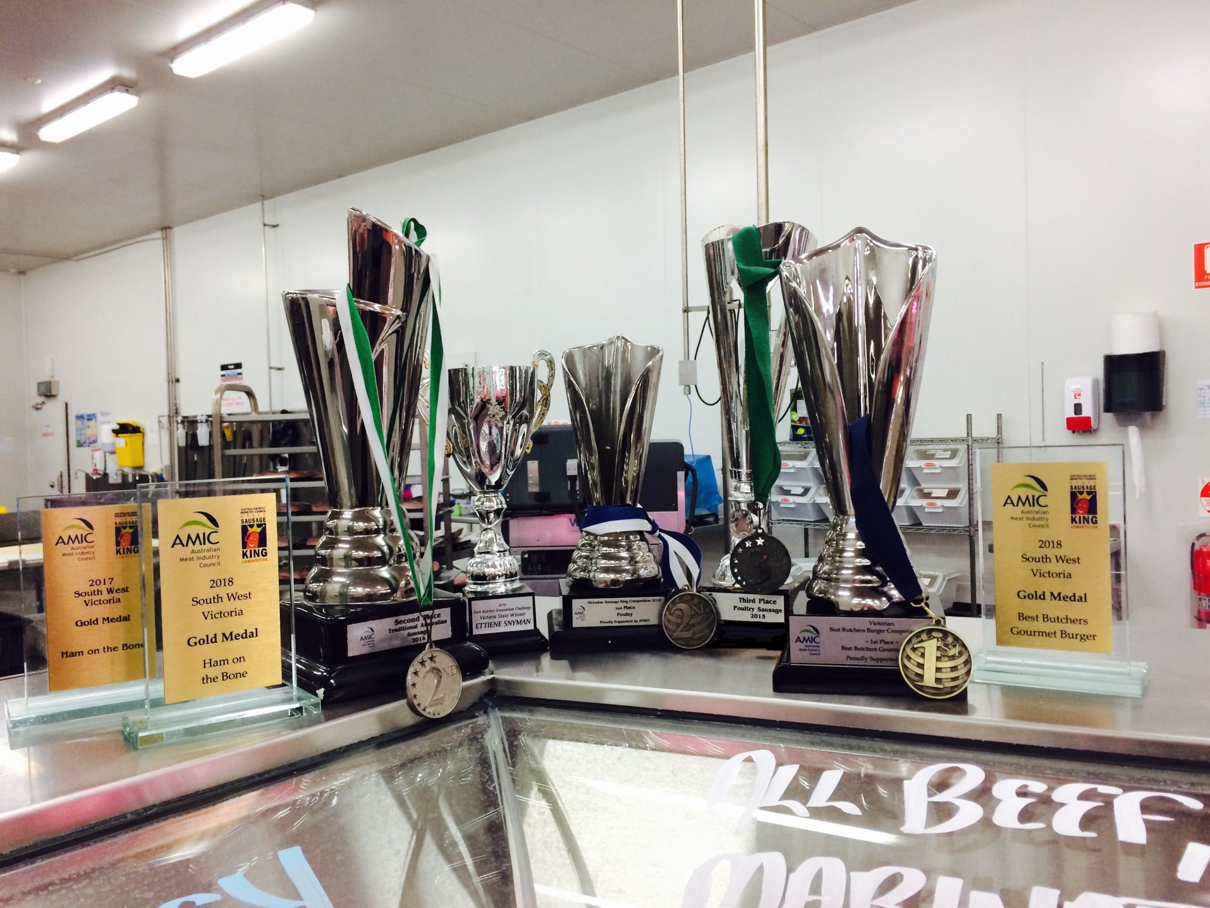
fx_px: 1014
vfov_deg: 48.2
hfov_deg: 61.7
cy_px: 454
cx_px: 605
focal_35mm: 29
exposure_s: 1/33
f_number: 2.2
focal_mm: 4.15
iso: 64
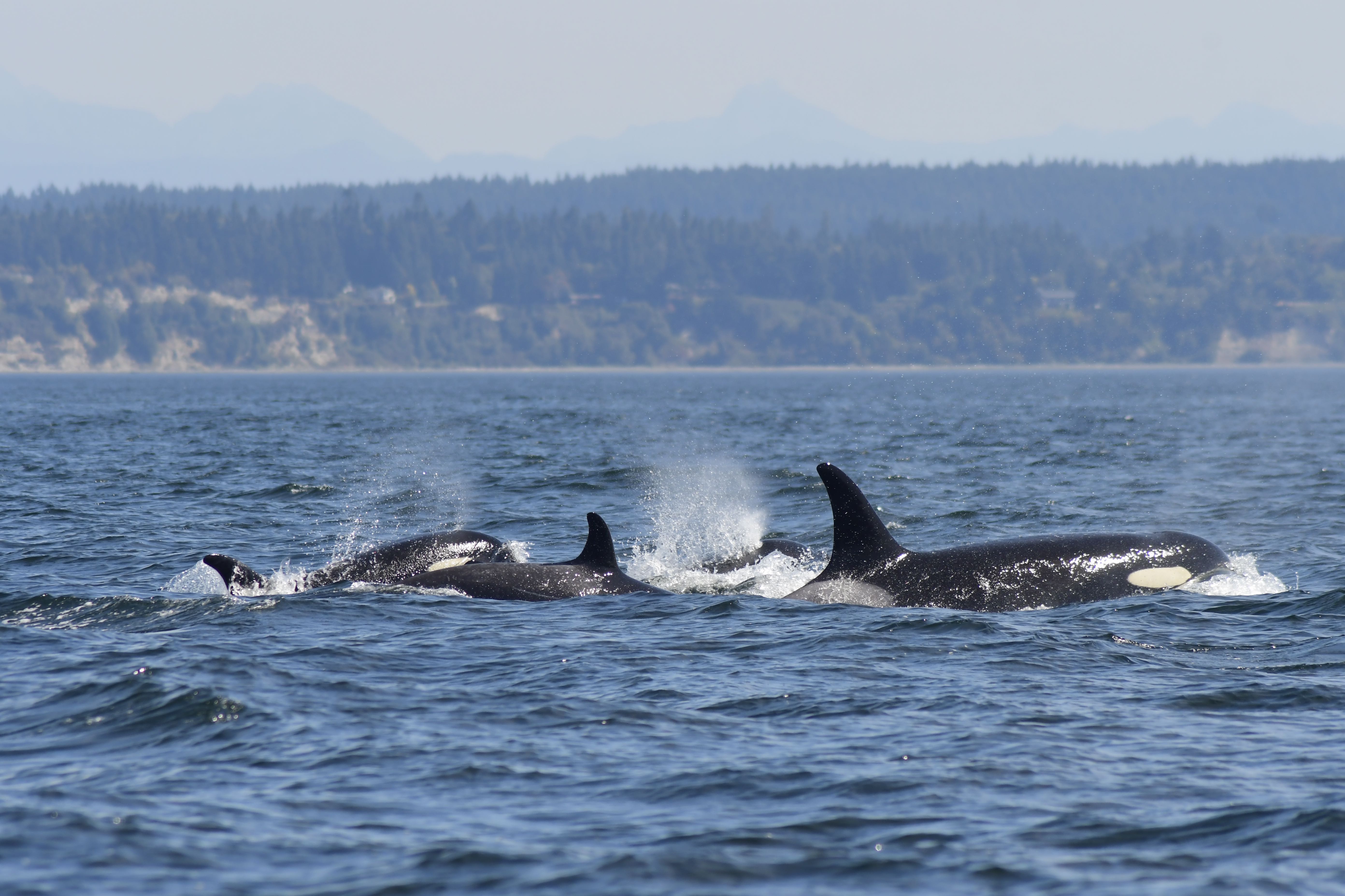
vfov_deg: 3.7
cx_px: 672
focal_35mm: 375
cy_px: 448
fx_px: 14009
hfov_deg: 5.5
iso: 500
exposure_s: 1/1600
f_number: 8
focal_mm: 250
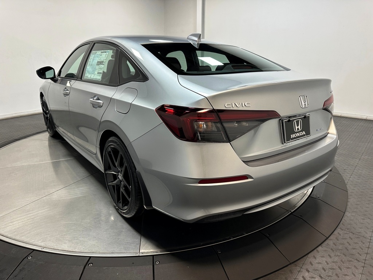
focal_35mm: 24
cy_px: 140
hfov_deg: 71.6
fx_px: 259
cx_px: 186
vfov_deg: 56.8
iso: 250
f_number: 1.78
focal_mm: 6.86
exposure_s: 1/60
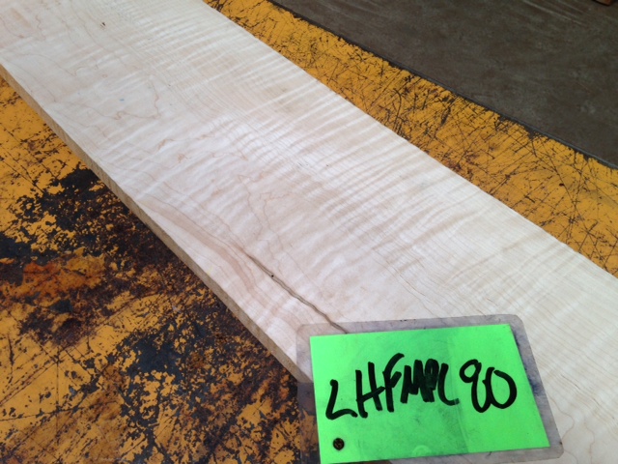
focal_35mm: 33
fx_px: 589
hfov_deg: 55.4
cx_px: 309
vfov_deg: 42.9
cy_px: 232
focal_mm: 4.12
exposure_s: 1/60
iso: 50
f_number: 2.4
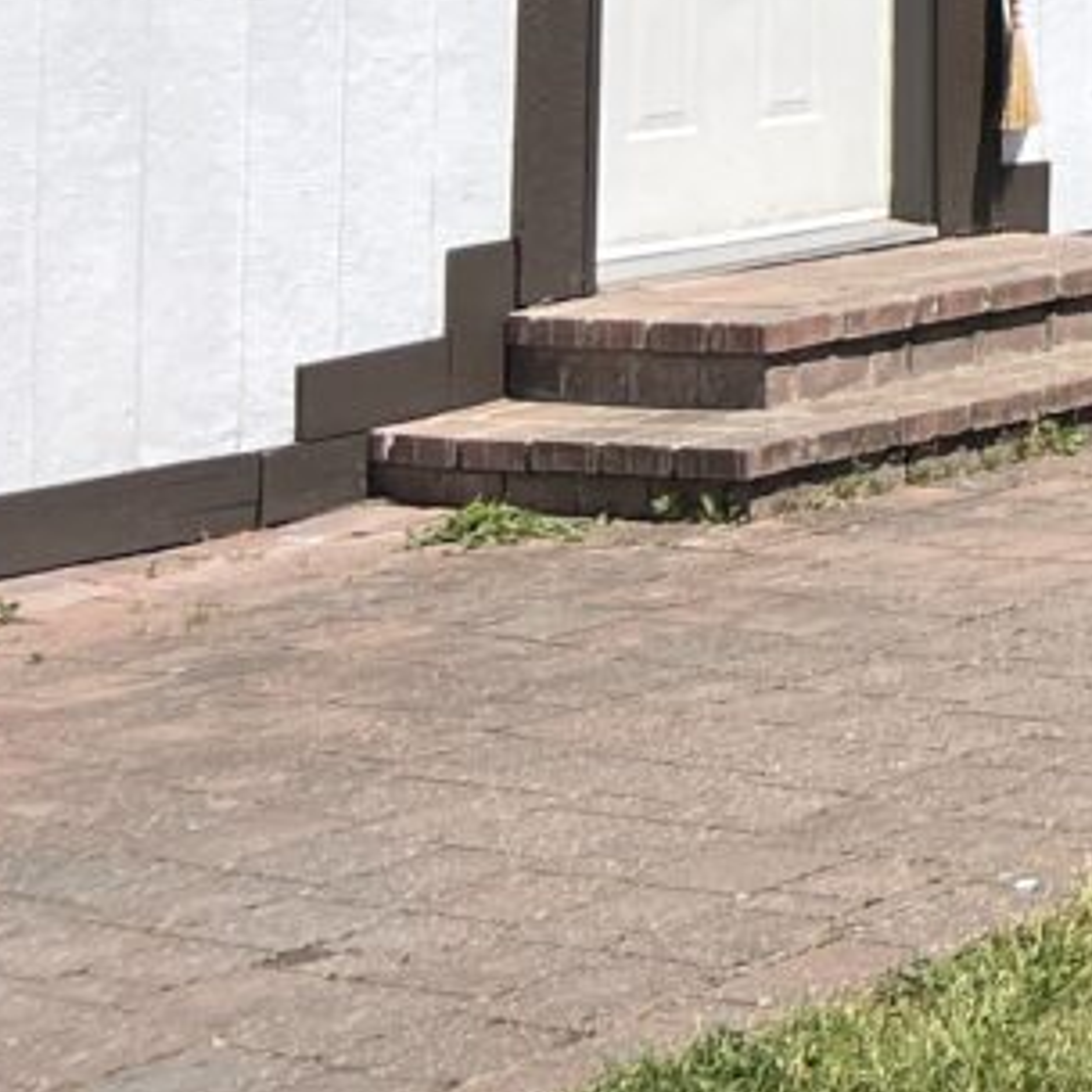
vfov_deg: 14.7
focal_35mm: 109
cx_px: 2536
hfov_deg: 12.7
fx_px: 3890
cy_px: -618
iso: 50
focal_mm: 5.7
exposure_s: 1/3831
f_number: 1.5
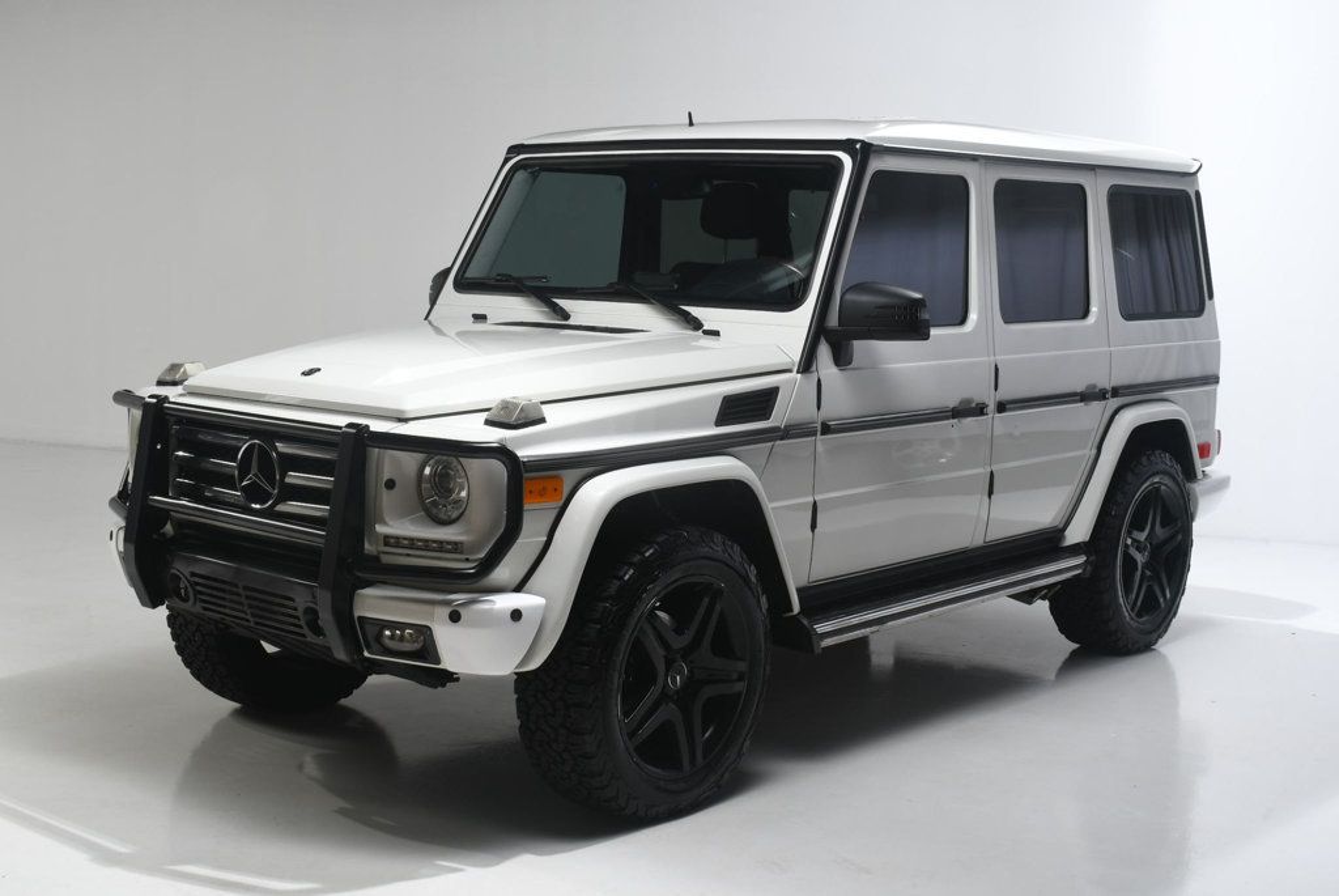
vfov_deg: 27.1
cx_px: 670
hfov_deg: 39.6
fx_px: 1862
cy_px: 448
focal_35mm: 50
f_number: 13
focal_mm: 25
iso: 100
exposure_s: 1/160
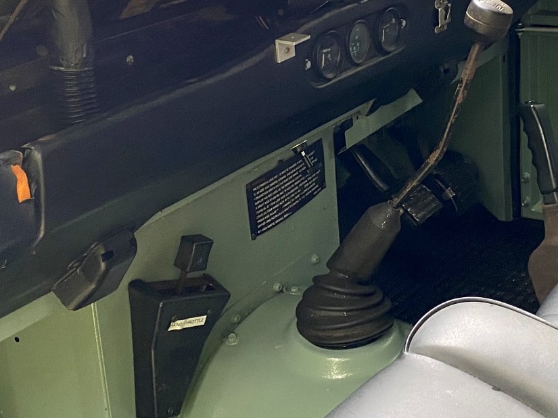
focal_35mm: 63
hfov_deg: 30.5
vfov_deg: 23.2
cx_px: 366
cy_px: 135
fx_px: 1016
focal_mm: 4.25
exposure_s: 1/60
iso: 160
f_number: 1.8
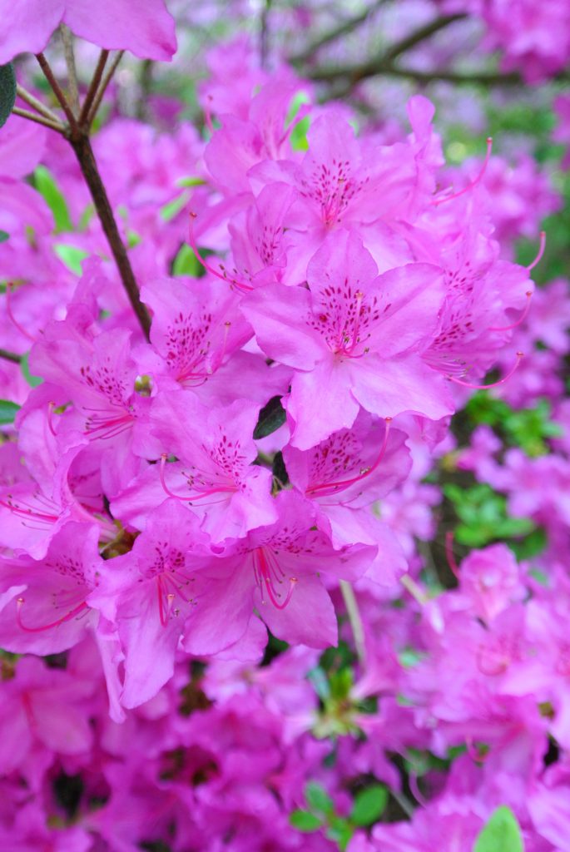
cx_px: 285
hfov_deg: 32.0
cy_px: 426
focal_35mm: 42
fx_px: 995
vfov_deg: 46.4
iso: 280
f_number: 4.2
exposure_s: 1/125
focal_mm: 15.7
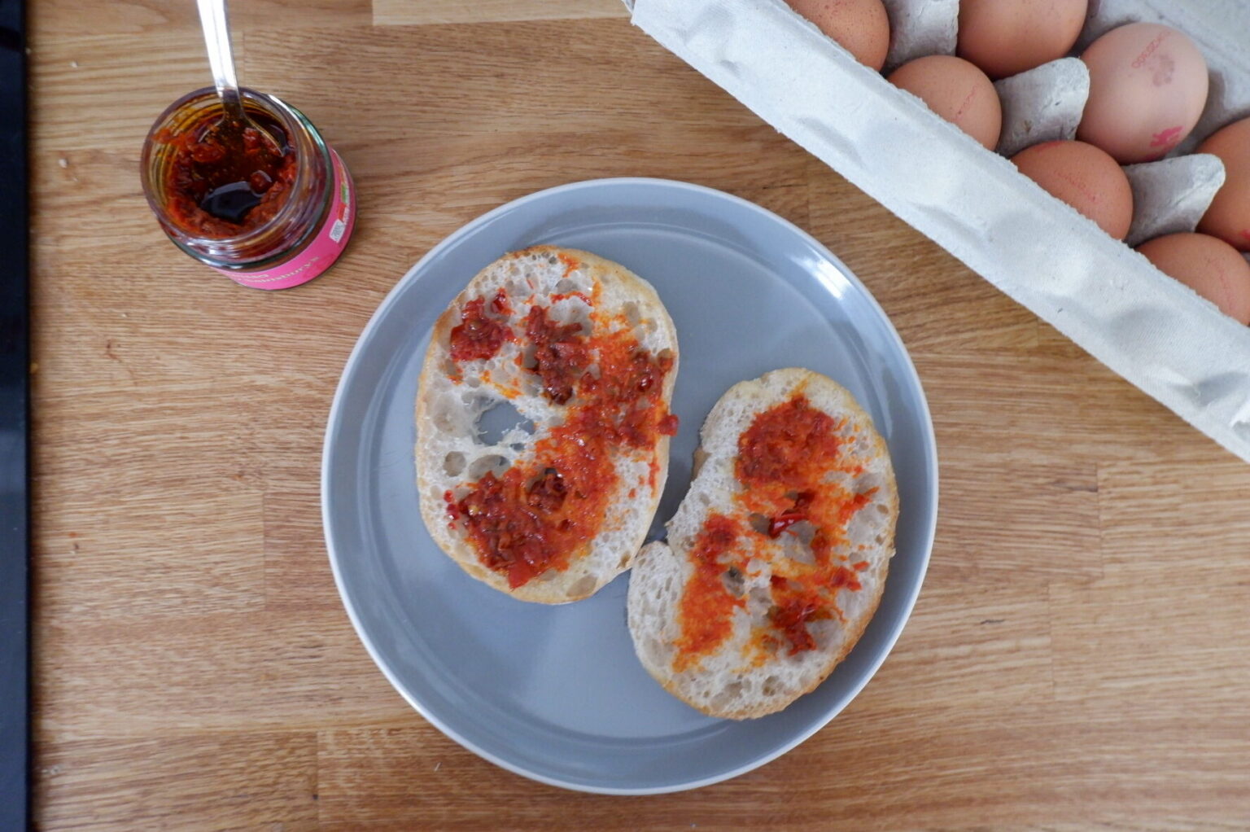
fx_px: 1145
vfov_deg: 39.9
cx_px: 625
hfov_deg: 57.3
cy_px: 416
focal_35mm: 33
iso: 3200
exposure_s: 1/7
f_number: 4.2
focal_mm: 22.8
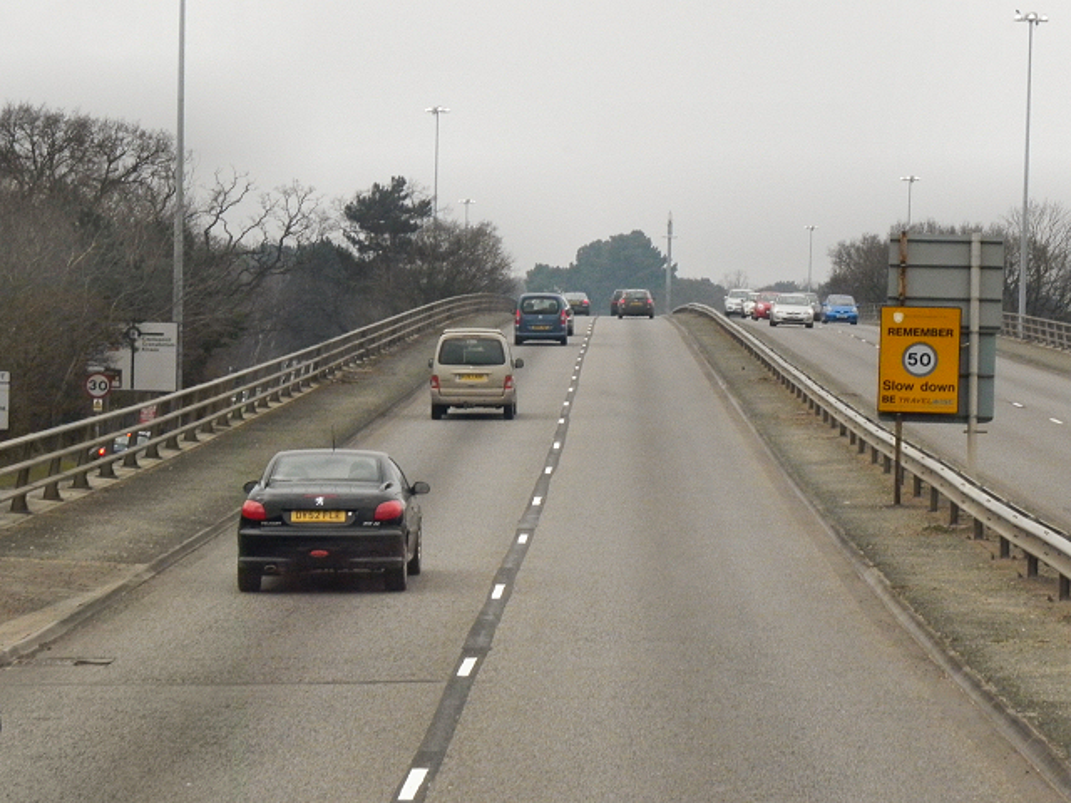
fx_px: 4455
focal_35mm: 144
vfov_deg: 10.3
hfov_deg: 13.7
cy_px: 402
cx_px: 536
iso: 800
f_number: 7.1
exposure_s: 1/792
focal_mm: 25.7
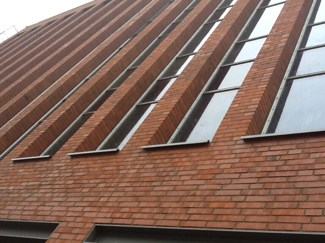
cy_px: 122
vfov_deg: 44.2
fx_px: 300
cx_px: 162
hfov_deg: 56.8
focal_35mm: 32
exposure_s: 1/120
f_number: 2.4
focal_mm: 2.03
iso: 80
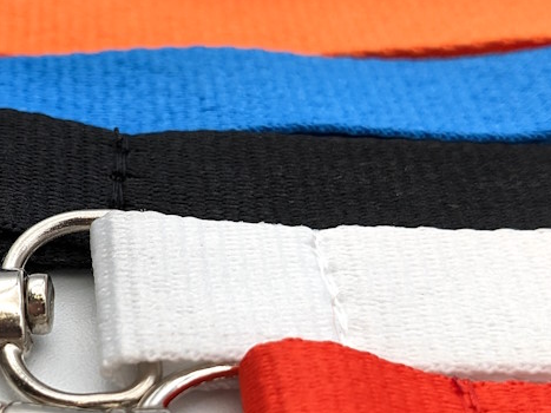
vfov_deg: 18.2
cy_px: 273
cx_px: 79
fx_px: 1289
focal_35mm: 81
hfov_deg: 23.6
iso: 55
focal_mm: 4.38
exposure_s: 1/398
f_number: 1.73
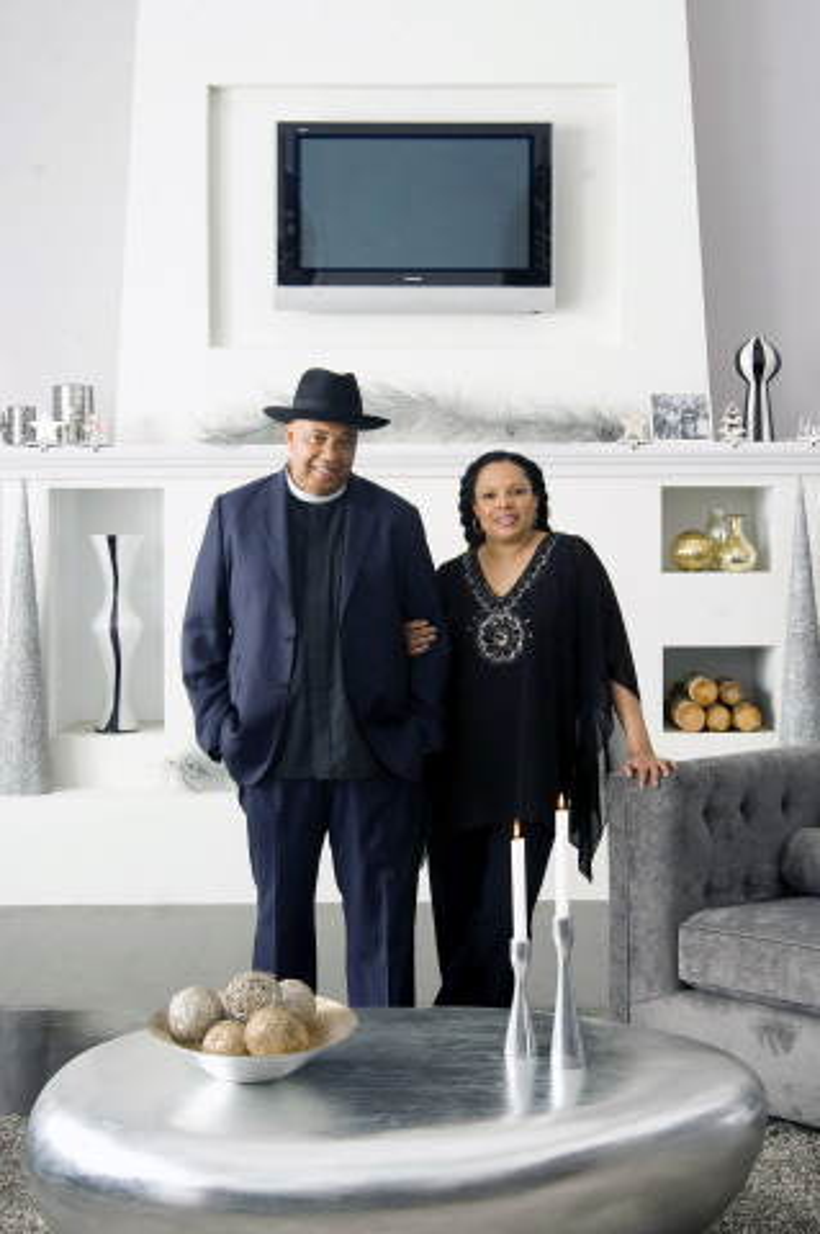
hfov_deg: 33.3
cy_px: 617
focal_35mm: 40
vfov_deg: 48.5
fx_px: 1370
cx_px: 410
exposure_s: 1/200
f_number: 9
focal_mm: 40
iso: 640
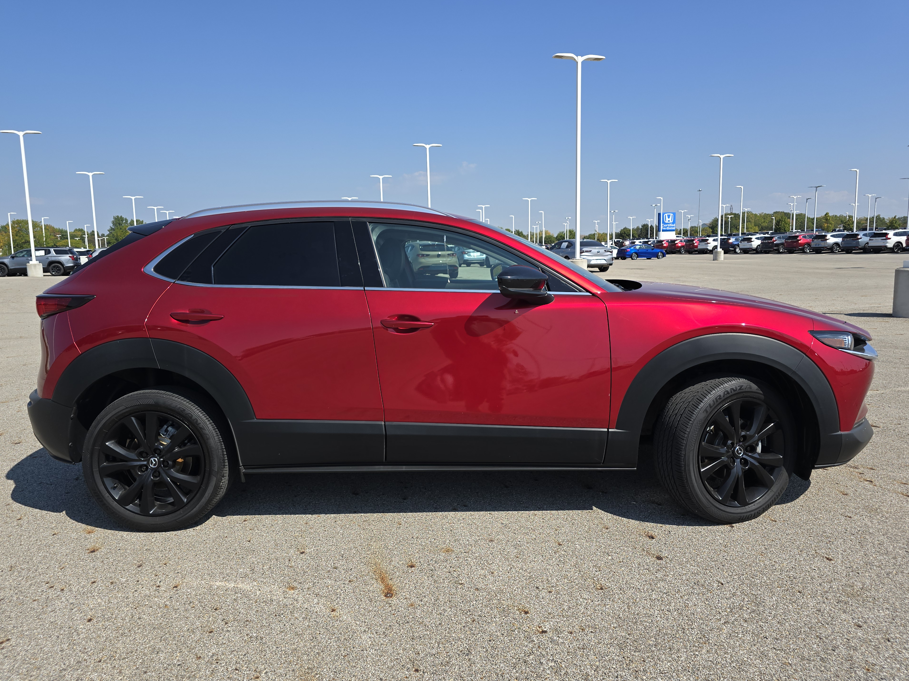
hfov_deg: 71.6
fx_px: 630
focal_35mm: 24
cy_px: 330
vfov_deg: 56.8
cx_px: 441
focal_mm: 6.3
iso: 12
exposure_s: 1/939
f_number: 1.7
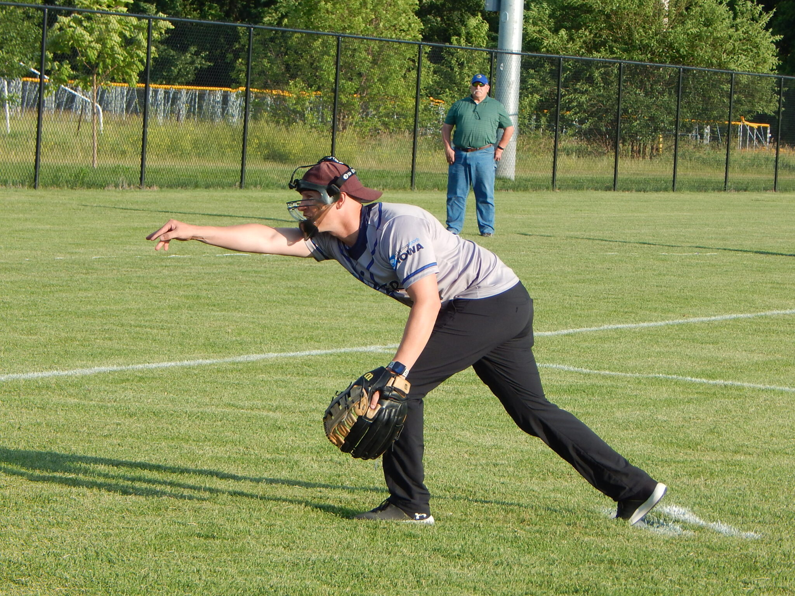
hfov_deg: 10.9
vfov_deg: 8.2
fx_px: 4180
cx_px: 398
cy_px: 298
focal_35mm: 182
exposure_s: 1/400
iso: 125
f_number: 5.3
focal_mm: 32.8
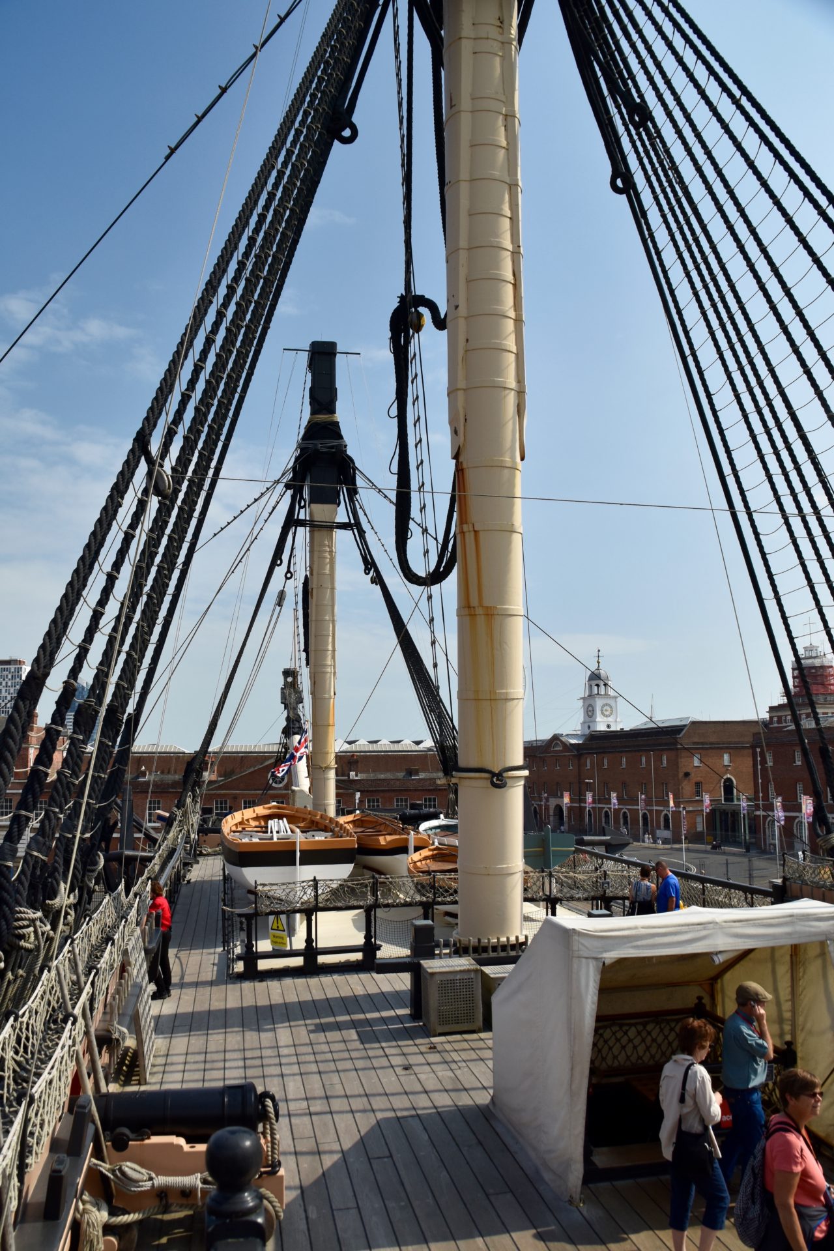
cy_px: 626
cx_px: 417
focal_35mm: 27
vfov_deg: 67.4
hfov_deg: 47.9
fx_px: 938
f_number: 8
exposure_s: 1/500
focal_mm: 18
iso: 320
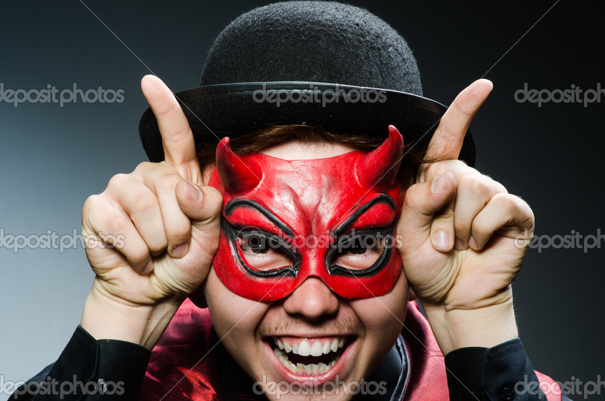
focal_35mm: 158
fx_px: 2643
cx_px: 319
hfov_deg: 13.1
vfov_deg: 8.7
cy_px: 241
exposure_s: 1/200
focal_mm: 85
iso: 100
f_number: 7.1
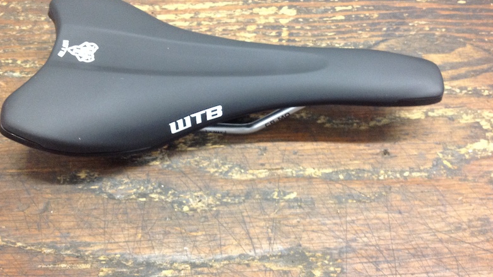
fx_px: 510
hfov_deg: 51.6
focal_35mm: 39
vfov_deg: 30.3
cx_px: 242
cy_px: 113
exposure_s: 1/15
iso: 250
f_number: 2.4
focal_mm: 4.28
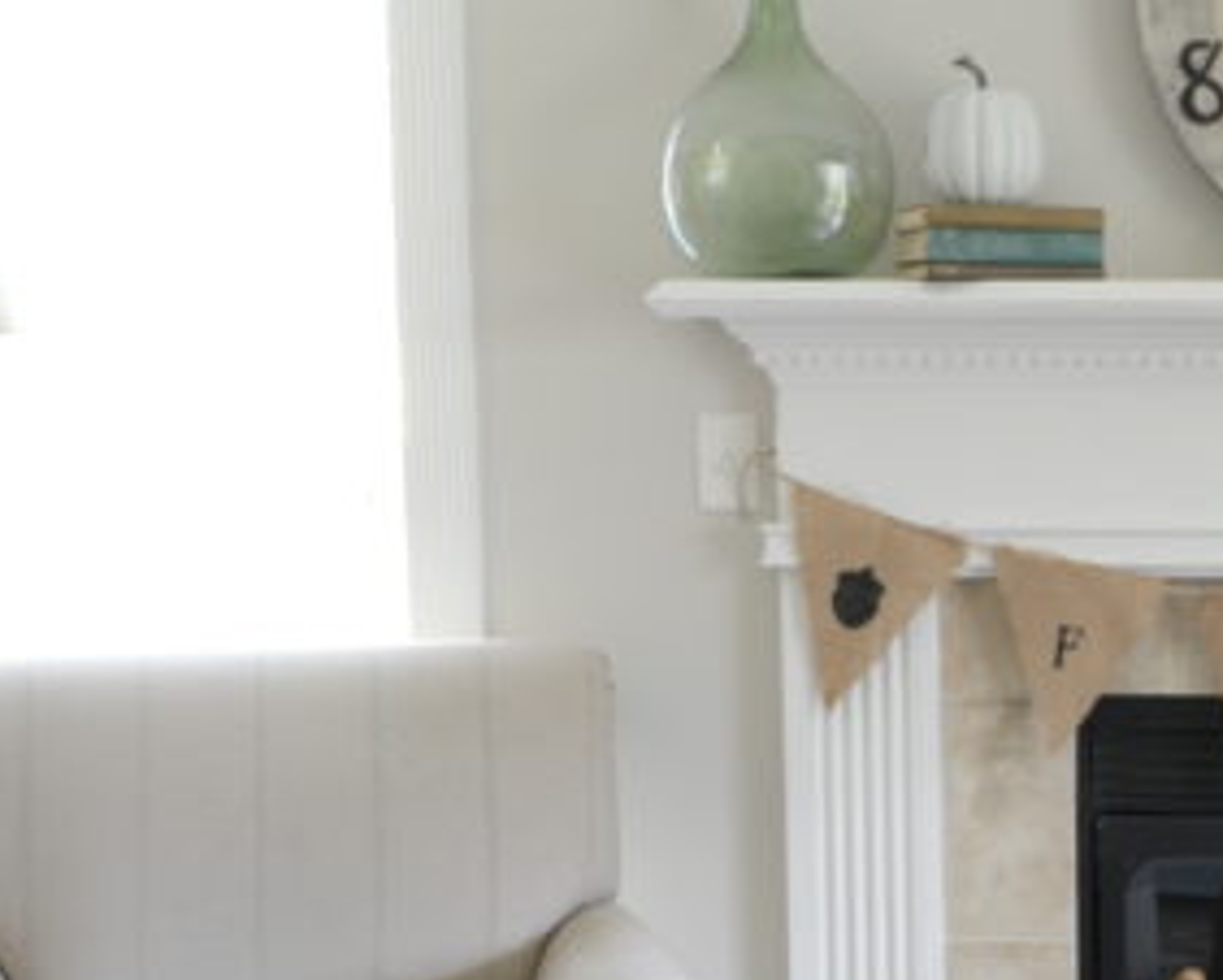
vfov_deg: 16.6
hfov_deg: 19.5
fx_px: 3332
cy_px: 759
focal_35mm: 92
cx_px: 1483
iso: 100
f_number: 10
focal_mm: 24
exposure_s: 4
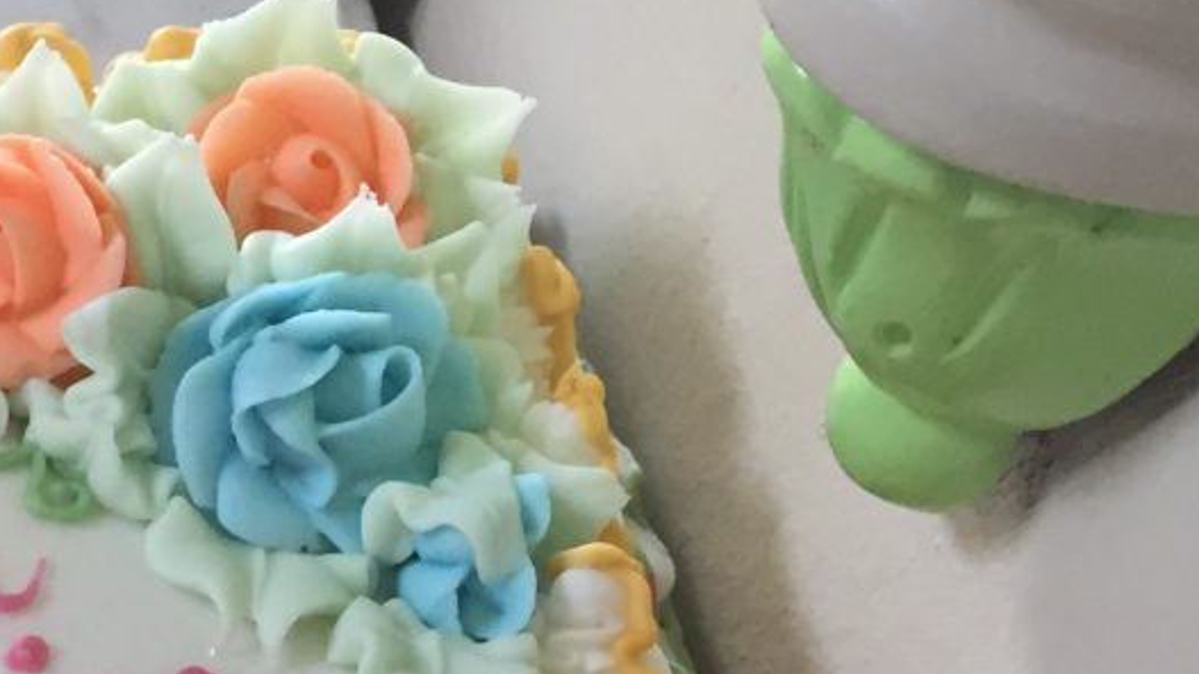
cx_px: -519
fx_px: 3051
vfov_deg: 11.4
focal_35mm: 96
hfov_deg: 19.7
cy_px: 1316
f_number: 2.2
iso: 80
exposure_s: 1/30
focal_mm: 4.15
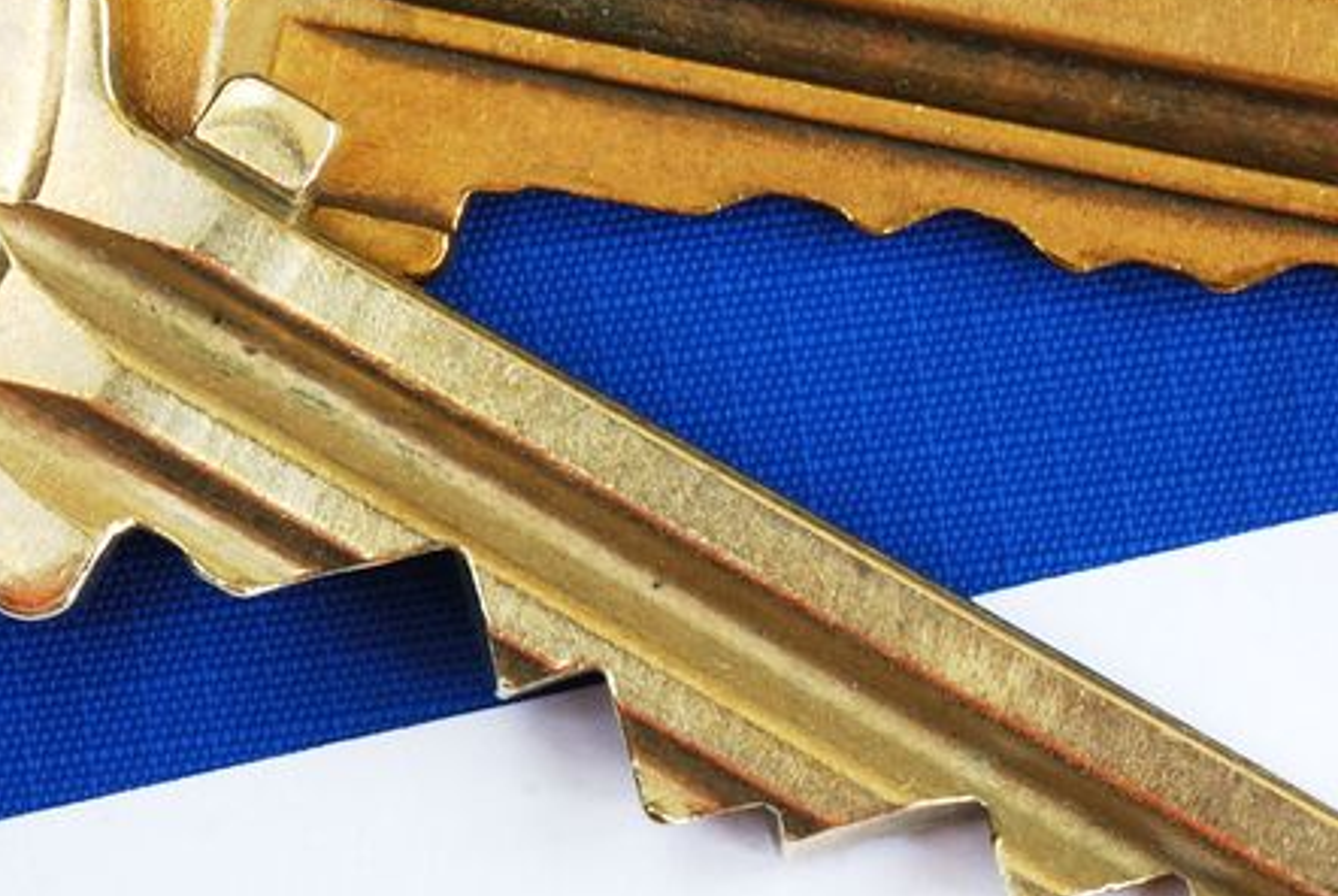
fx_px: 13584
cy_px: 633
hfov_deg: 5.6
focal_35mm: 365
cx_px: 1748
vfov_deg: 3.8
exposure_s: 1/1.25
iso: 100
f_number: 32
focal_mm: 90
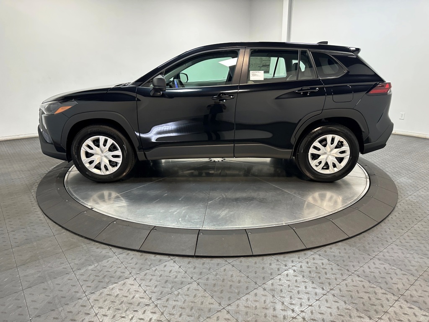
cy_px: 161
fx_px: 297
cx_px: 214
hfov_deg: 71.6
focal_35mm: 24
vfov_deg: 56.8
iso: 400
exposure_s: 1/60
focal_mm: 6.86
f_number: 1.78
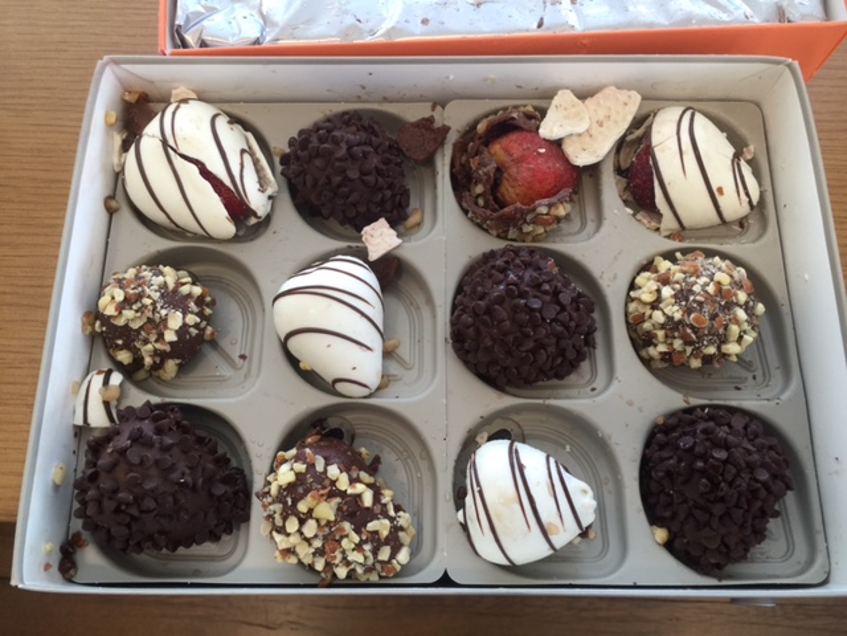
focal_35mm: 29
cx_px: 424
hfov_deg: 61.7
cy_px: 318
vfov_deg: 48.2
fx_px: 710
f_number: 2.2
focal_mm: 4.15
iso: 40
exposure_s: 1/30
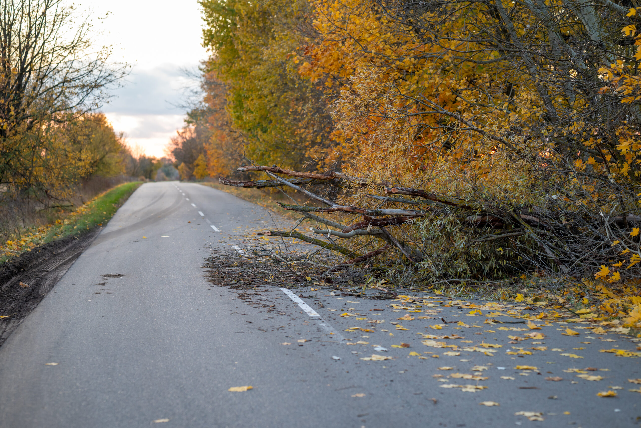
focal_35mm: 85
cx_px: 320
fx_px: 1514
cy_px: 214
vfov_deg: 16.1
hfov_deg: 23.9
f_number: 2.8
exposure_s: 1/200
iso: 400
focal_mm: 85
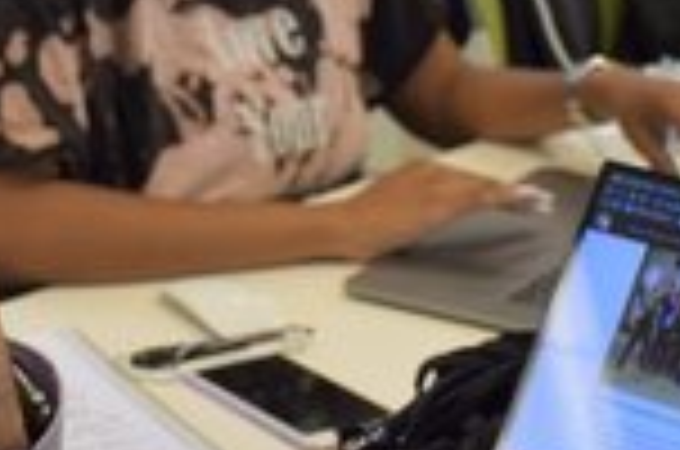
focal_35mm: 139
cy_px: -9
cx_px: 167
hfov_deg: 14.7
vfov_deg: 9.7
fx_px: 2626
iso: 1600
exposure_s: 1/250
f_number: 4.2
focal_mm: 35
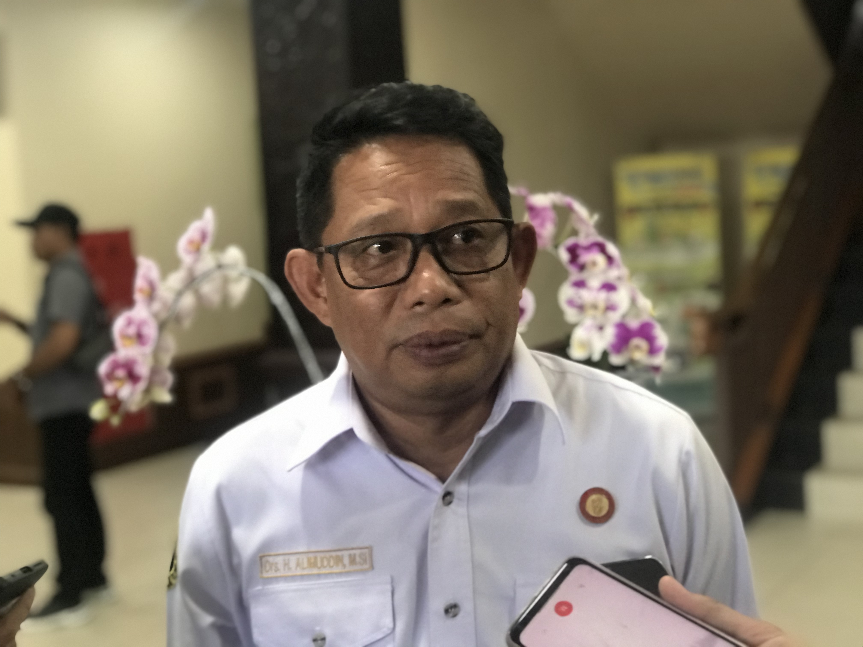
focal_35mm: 57
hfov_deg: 33.8
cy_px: 324
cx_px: 432
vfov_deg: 25.7
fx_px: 1421
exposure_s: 1/50
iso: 500
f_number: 2.8
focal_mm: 6.6
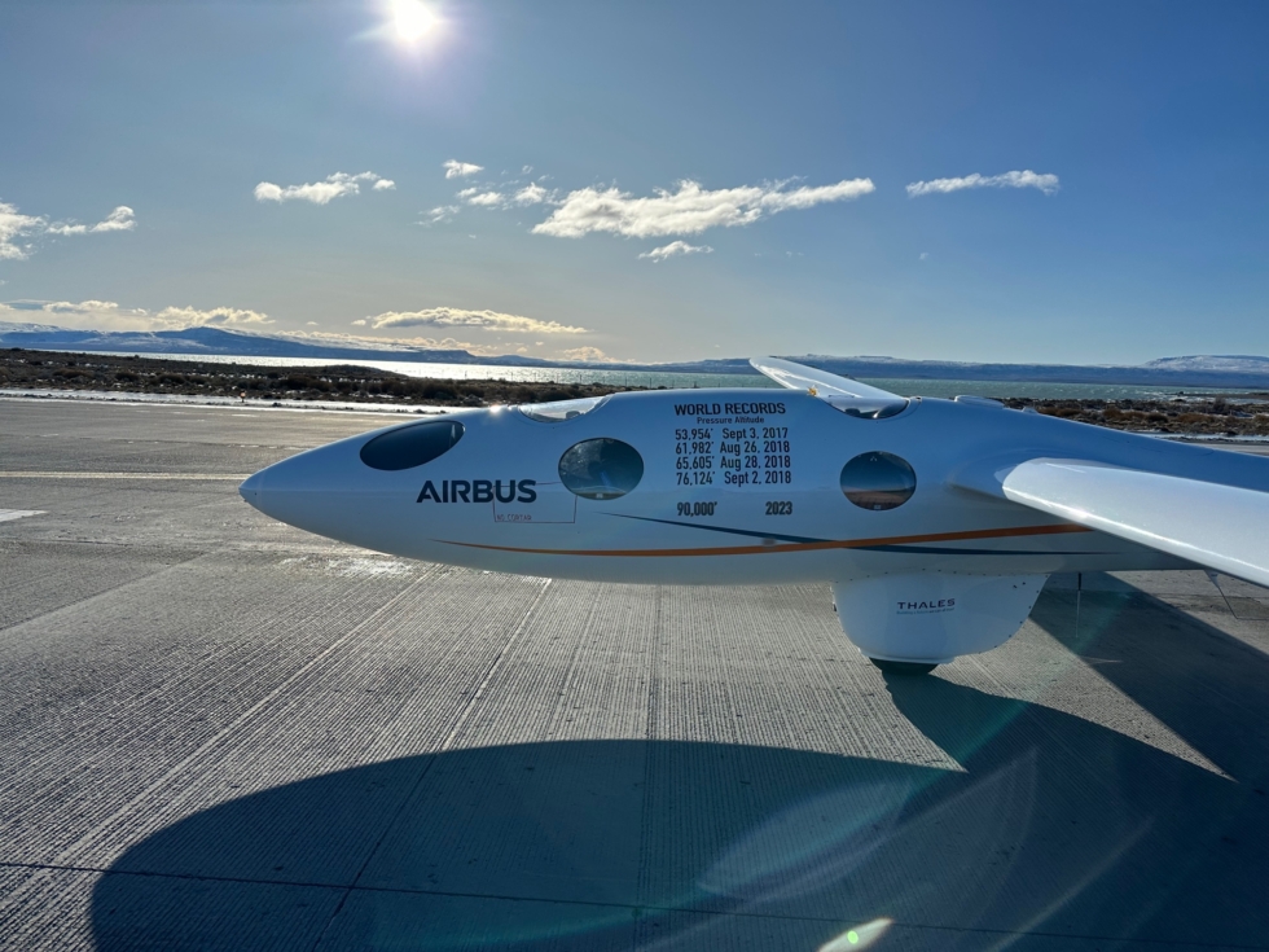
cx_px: 634
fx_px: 880
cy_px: 476
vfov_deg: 56.8
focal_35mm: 24
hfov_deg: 71.6
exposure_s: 1/12048
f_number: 1.78
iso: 80
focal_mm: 6.86
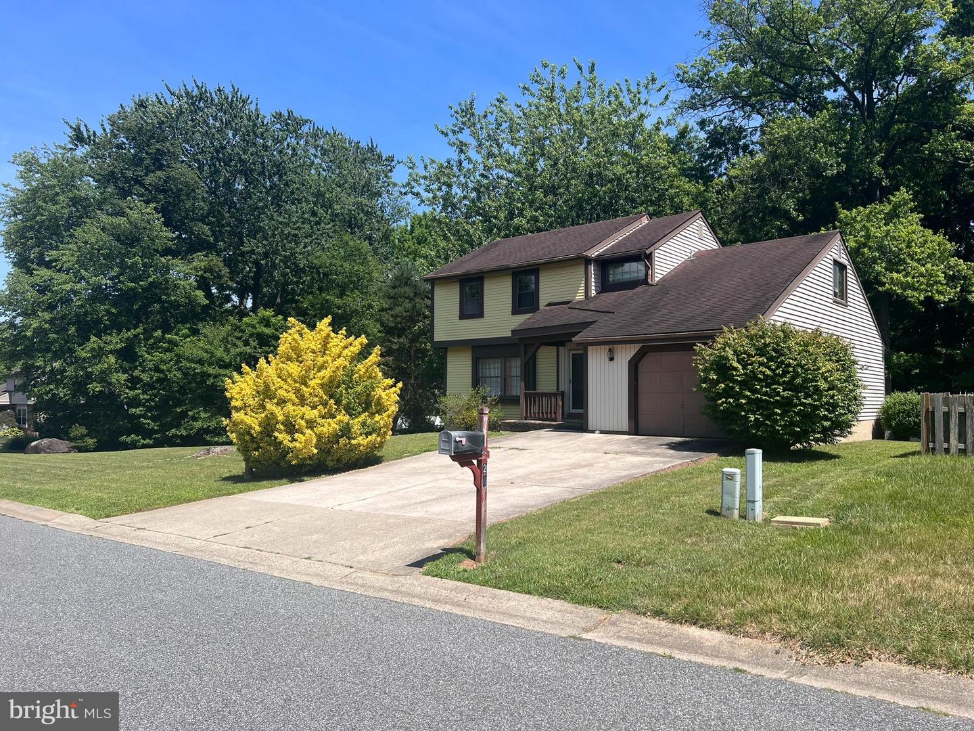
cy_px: 366
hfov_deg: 67.3
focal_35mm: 26
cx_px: 487
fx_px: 732
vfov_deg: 53.1
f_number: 1.5
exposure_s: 1/3356
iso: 50
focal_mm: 5.7
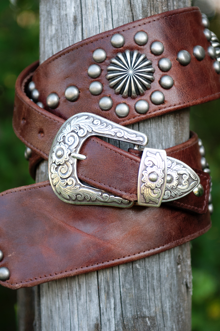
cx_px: 99
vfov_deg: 15.5
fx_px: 1213
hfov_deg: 10.4
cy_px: 158
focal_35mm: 132
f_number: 3.2
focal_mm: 70
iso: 500
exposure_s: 1/500
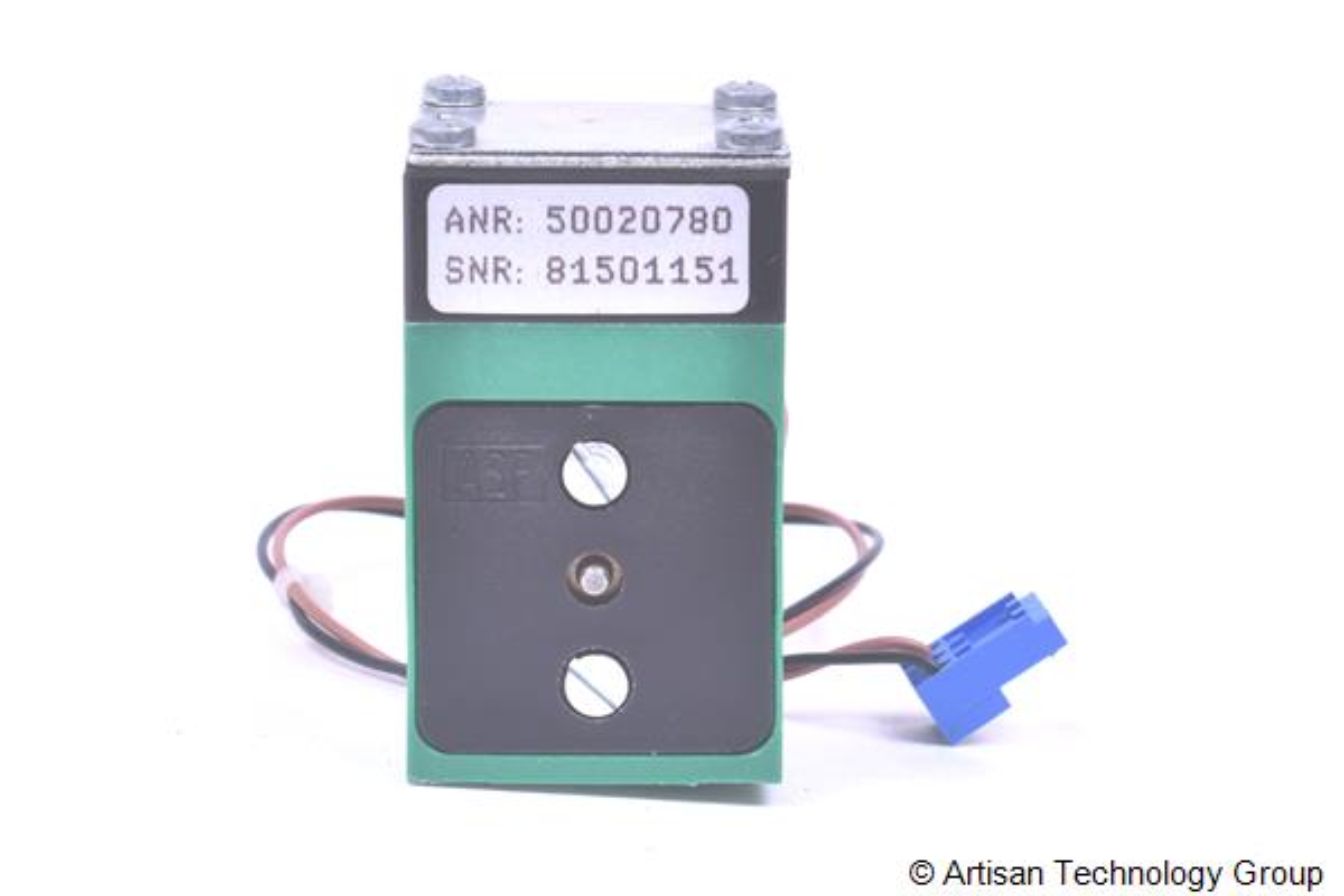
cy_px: 448
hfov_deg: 24.6
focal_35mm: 82
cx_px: 672
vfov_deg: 16.6
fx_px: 3080
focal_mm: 55
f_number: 13
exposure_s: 1/200
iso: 200
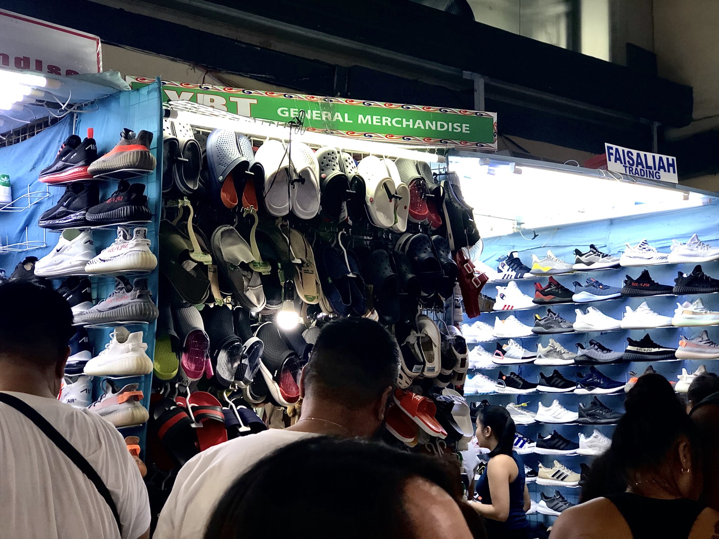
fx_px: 1184
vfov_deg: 25.7
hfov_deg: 33.8
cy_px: 270
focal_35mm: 57
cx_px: 360
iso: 50
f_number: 2.8
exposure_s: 1/30
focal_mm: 6.6
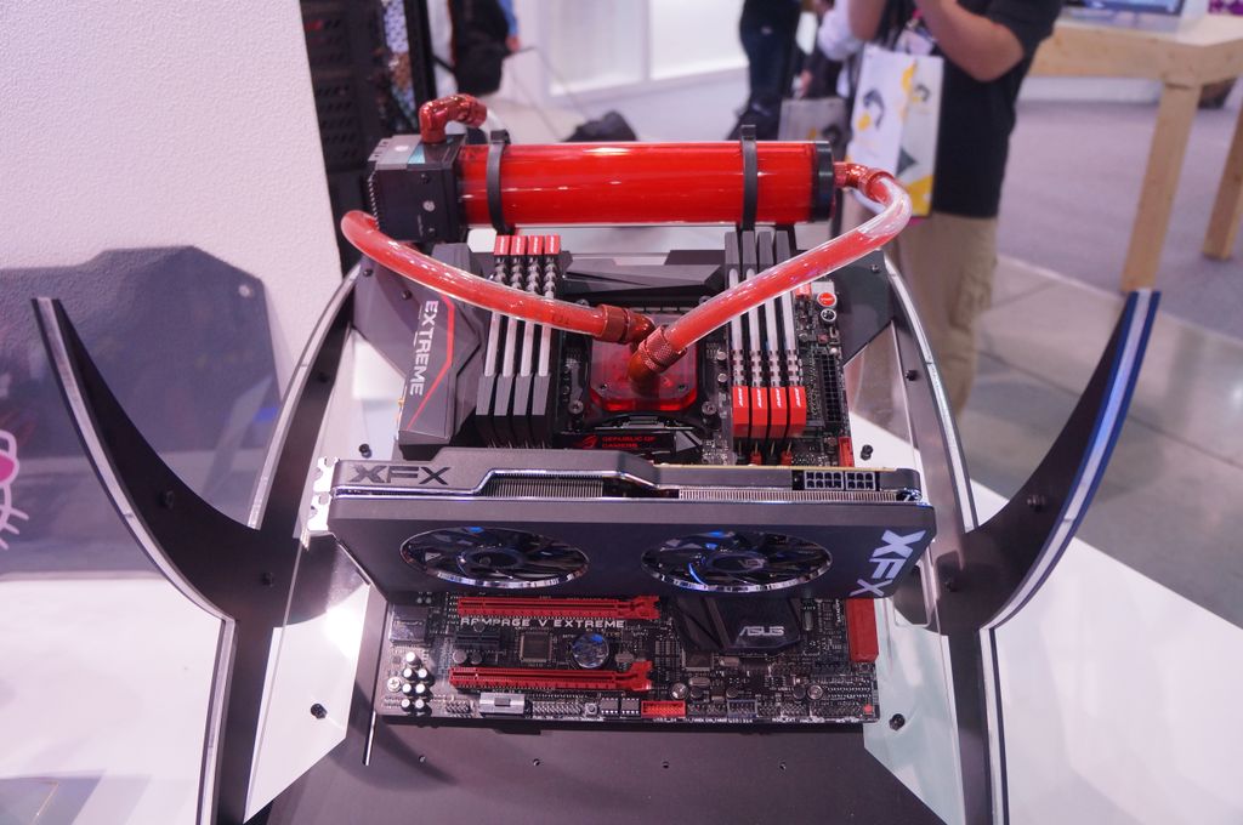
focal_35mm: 27
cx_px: 622
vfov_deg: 47.8
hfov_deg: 67.4
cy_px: 412
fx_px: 931
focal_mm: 18
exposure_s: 1/160
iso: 800
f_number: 3.5
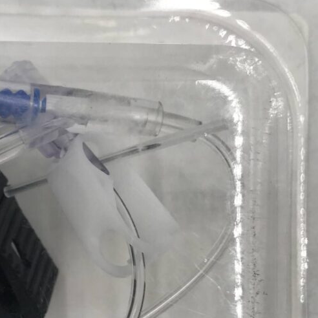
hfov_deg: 25.3
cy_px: 217
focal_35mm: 67
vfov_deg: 25.6
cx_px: 63
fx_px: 696
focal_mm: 3.99
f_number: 1.8
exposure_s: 1/187
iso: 20
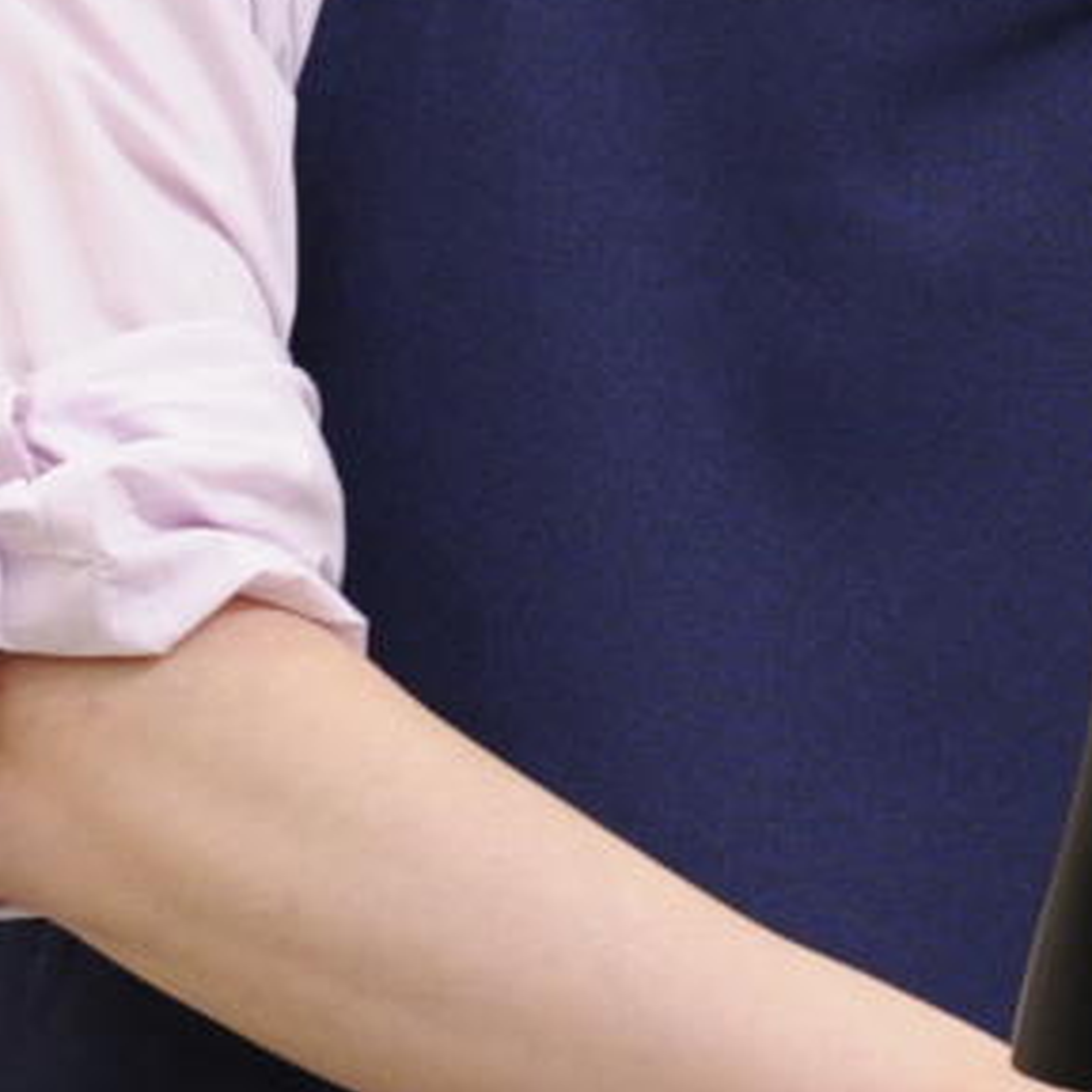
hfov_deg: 2.5
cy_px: -42
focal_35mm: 690
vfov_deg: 2.5
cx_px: 997
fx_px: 24626
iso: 1600
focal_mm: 110
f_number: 5
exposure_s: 1/125
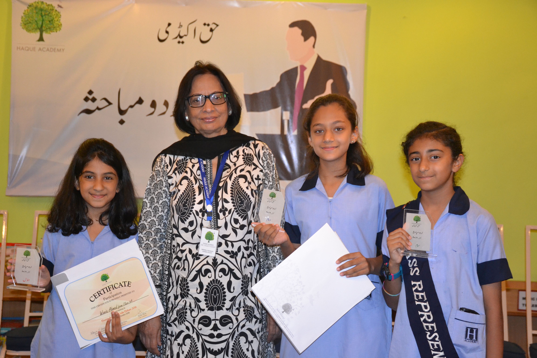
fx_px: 850
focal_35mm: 57
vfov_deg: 23.8
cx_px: 268
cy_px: 179
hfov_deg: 35.1
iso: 2000
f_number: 4.2
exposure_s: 1/60
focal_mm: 38
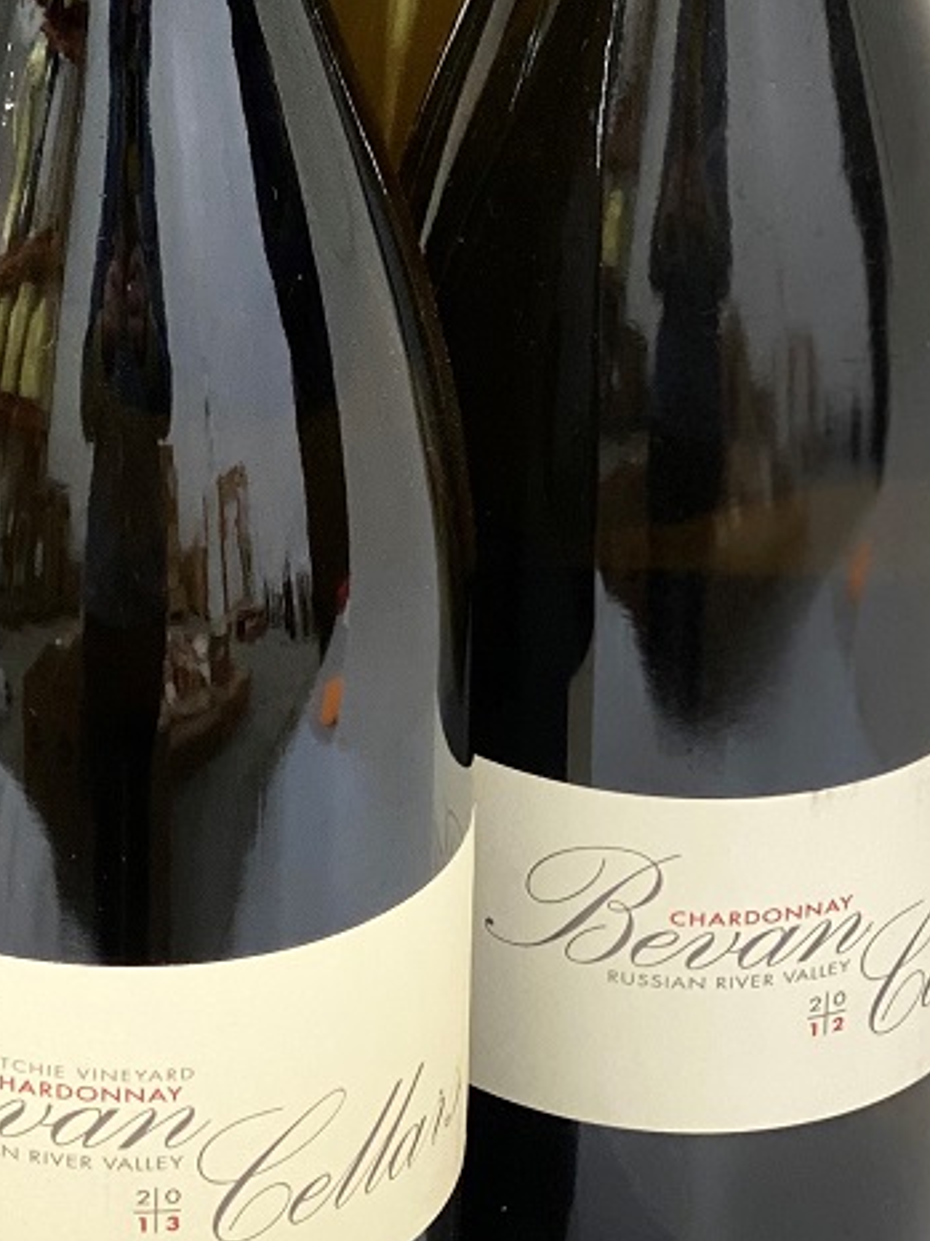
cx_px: 115
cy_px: 266
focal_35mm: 134
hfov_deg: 11.0
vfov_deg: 14.6
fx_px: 4804
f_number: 2
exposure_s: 1/40
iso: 200
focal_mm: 6
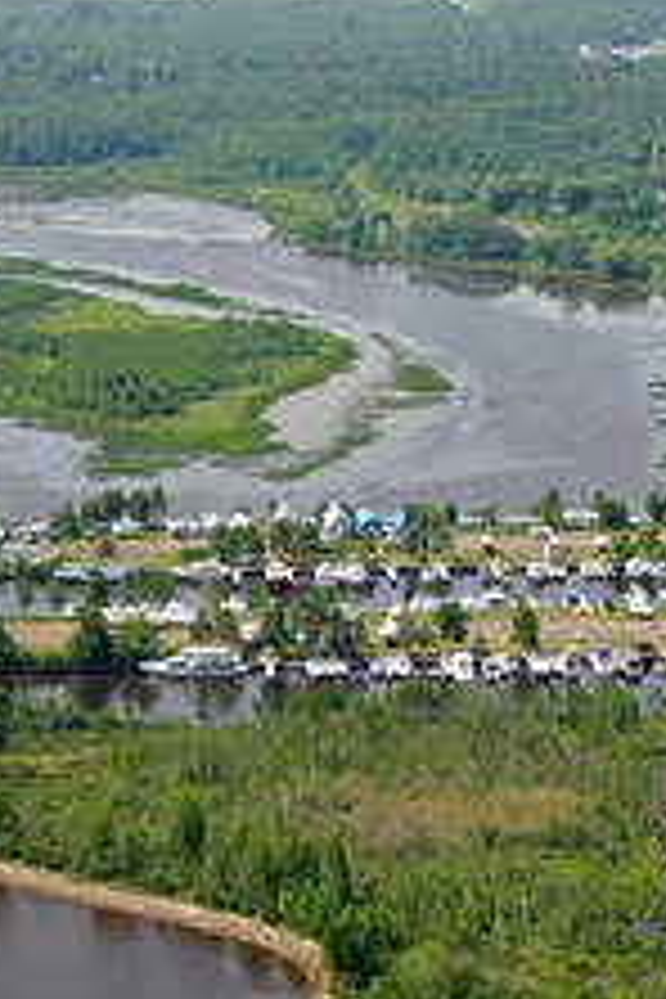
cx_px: 405
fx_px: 3219
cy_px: 612
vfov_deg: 17.6
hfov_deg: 11.8
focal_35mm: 116
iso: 400
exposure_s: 1/1000
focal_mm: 38
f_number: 6.3
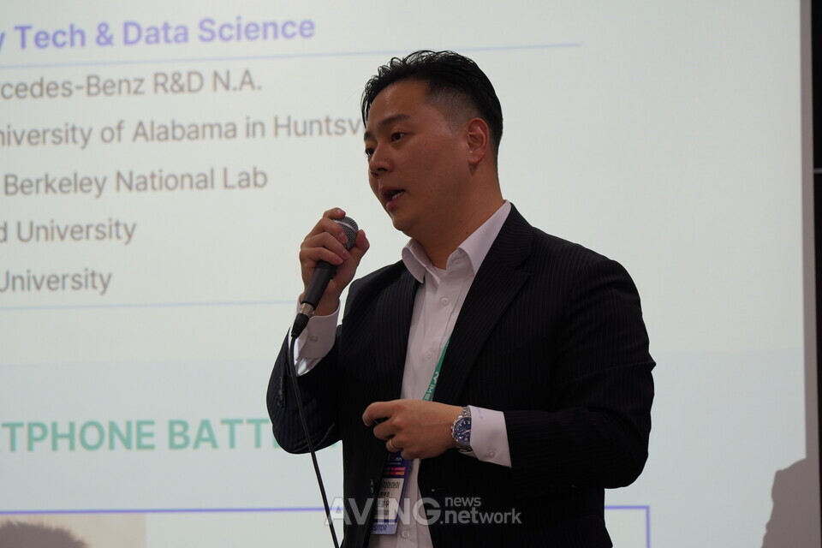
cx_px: 411
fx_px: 5000
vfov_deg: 6.3
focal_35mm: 219
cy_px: 274
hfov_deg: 9.4
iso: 500
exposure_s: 1/160
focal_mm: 146
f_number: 4
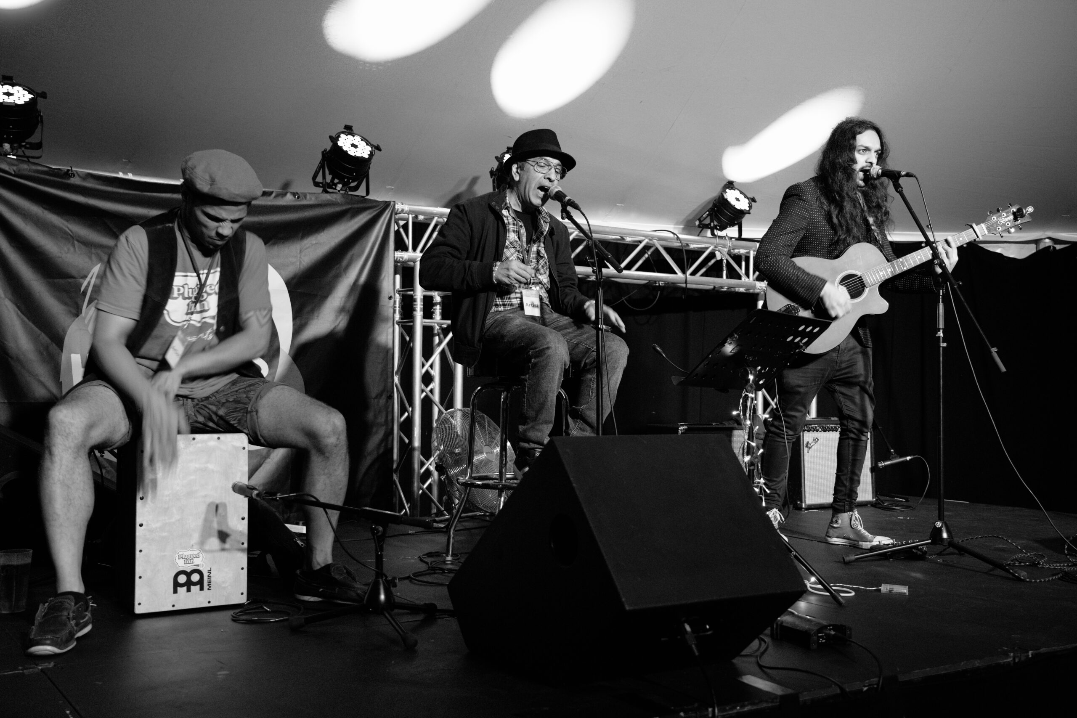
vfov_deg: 36.9
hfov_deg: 53.1
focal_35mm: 36
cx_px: 538
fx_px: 1077
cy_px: 359
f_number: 4
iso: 1600
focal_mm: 36
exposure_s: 1/50
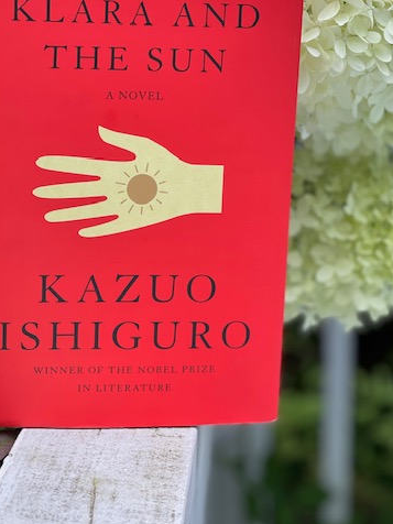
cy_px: 247
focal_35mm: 86
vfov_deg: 22.8
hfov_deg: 17.1
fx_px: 1302
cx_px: 139
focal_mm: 7.5
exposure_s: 1/154
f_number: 2.2
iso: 20
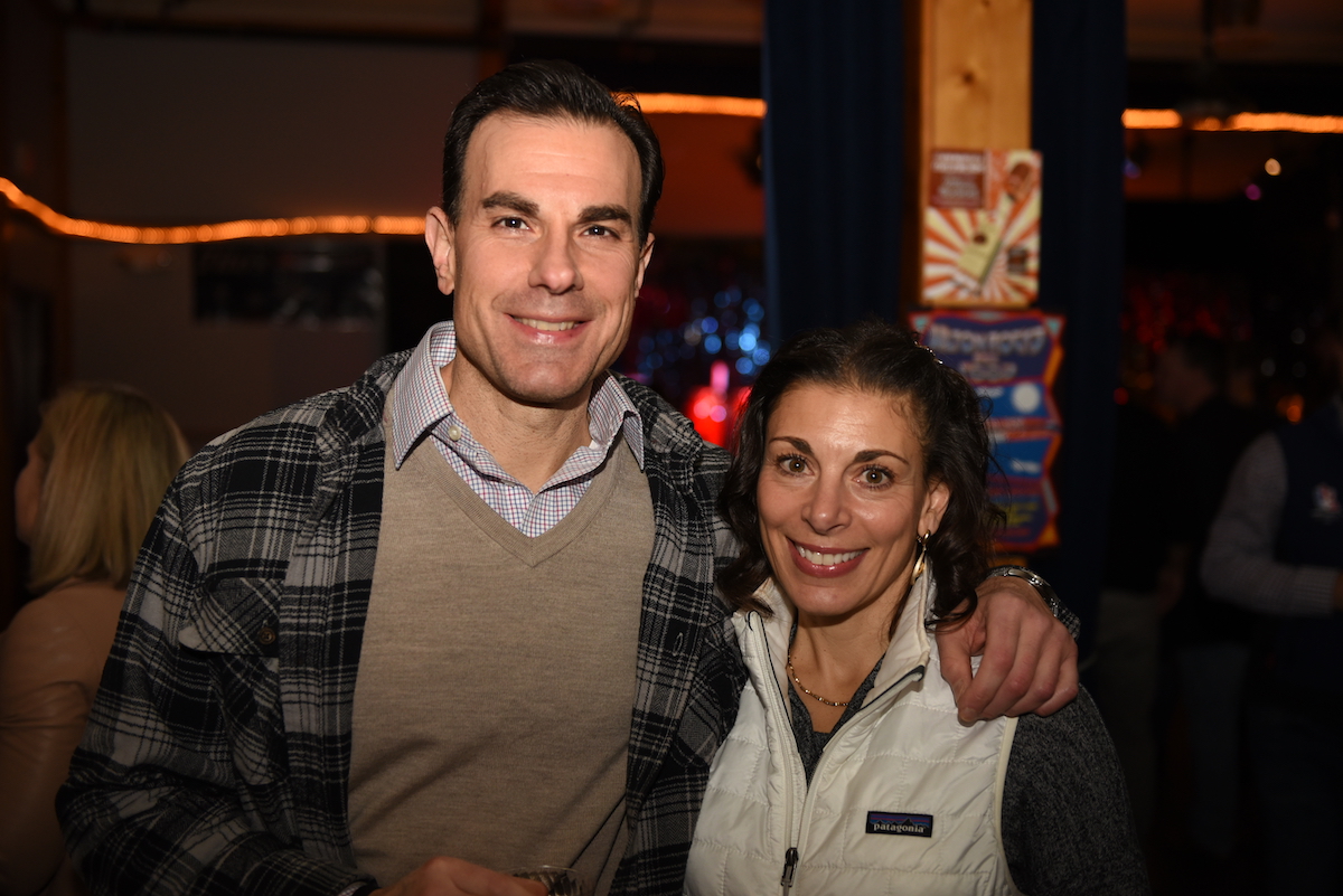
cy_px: 448
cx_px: 672
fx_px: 1642
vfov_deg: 30.5
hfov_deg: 44.5
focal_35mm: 44
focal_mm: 44
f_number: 2.8
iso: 800
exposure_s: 1/200
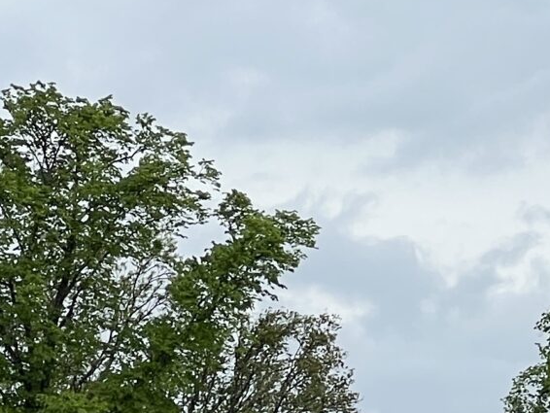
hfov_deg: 5.7
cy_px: 624
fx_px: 5532
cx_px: 358
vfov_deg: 4.3
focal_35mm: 348
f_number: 2.8
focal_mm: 9
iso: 32
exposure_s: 1/552
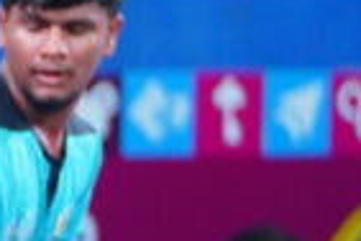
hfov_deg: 2.3
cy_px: 488
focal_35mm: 878
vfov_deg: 1.6
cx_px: -812
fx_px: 8804
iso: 3200
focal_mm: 121
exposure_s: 1/800
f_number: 2.8
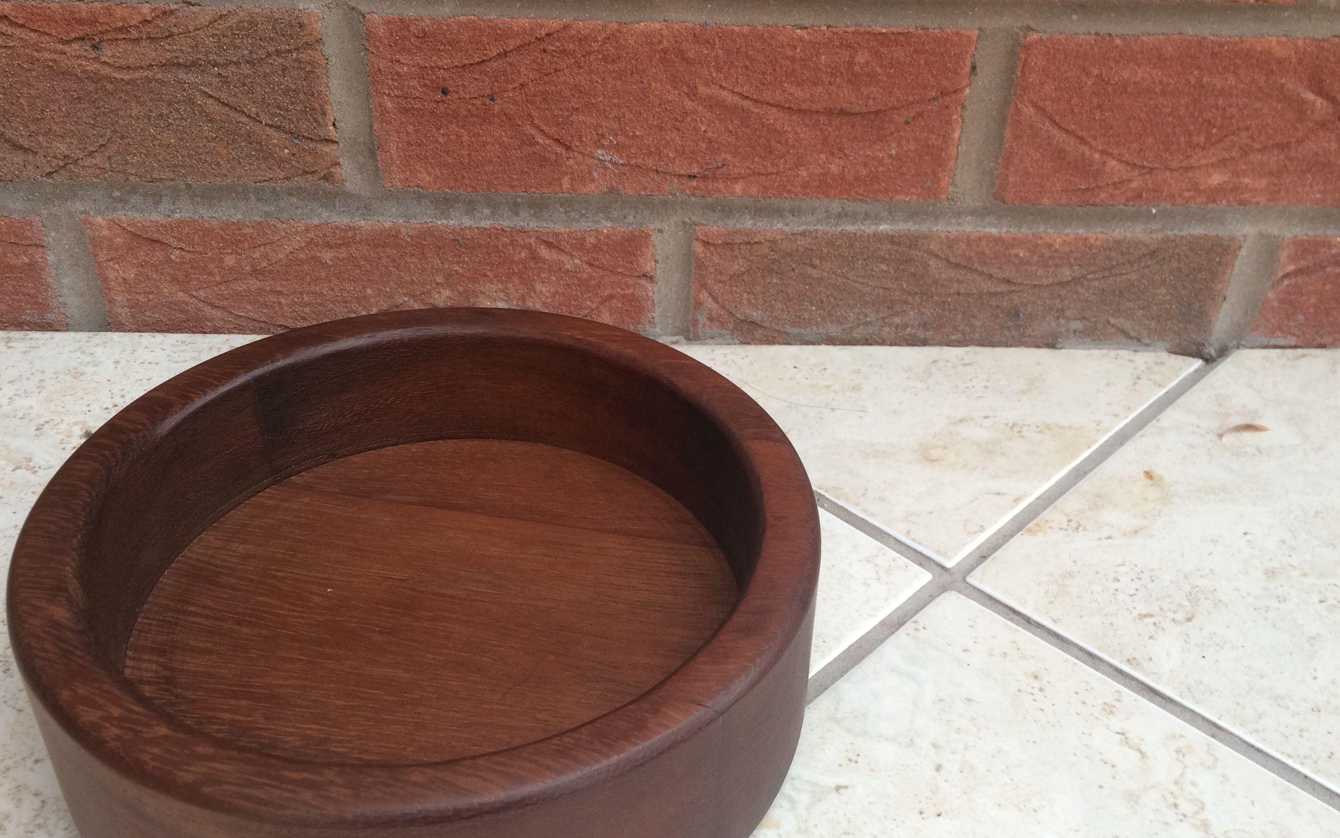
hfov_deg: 55.3
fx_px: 1278
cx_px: 715
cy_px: 430
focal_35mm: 35
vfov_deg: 36.3
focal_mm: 4.15
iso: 64
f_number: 2.2
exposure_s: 1/100
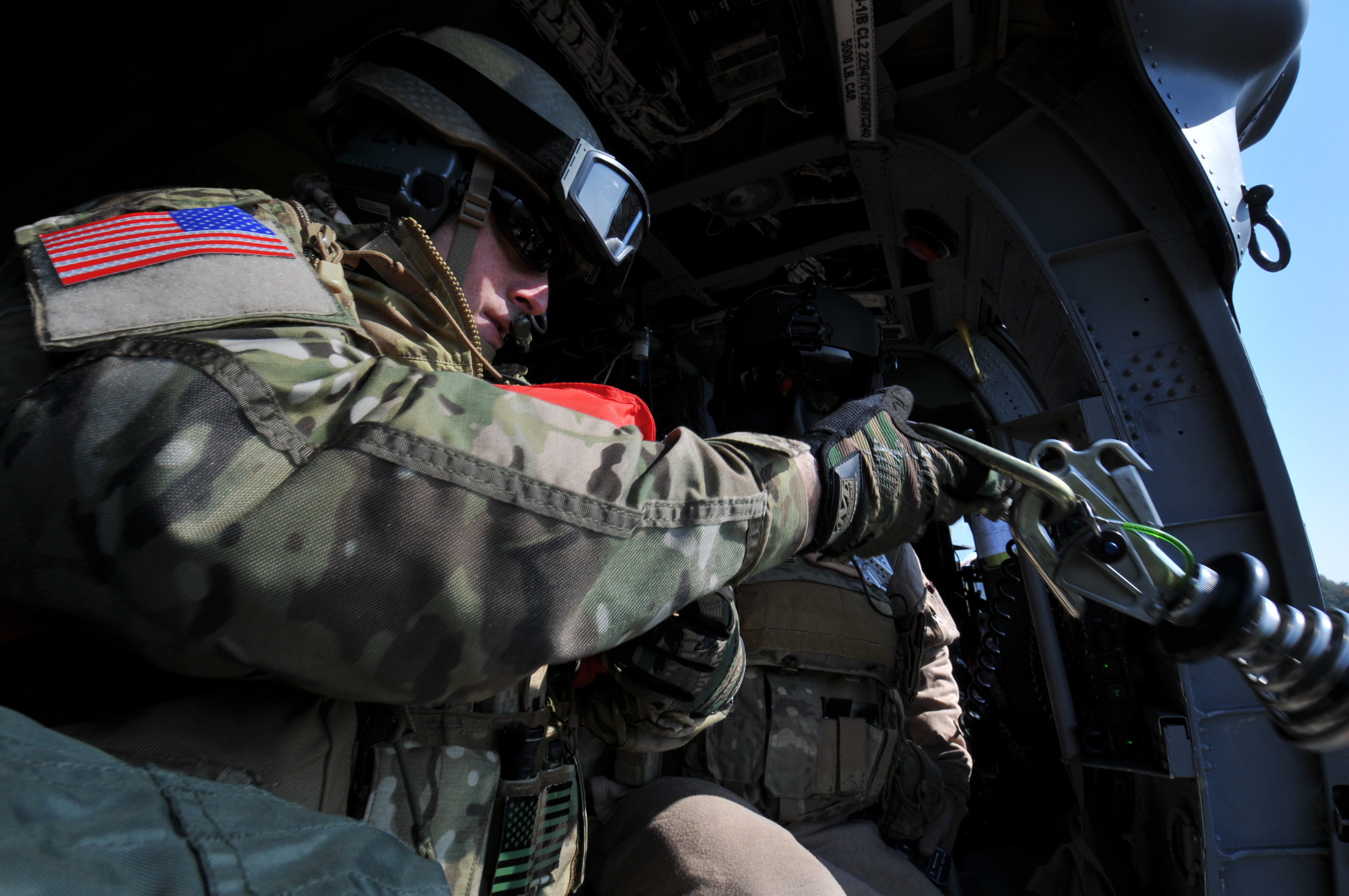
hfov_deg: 90.1
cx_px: 674
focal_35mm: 18
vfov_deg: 67.2
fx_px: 674
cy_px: 448
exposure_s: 1/200
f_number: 13
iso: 200
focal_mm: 12
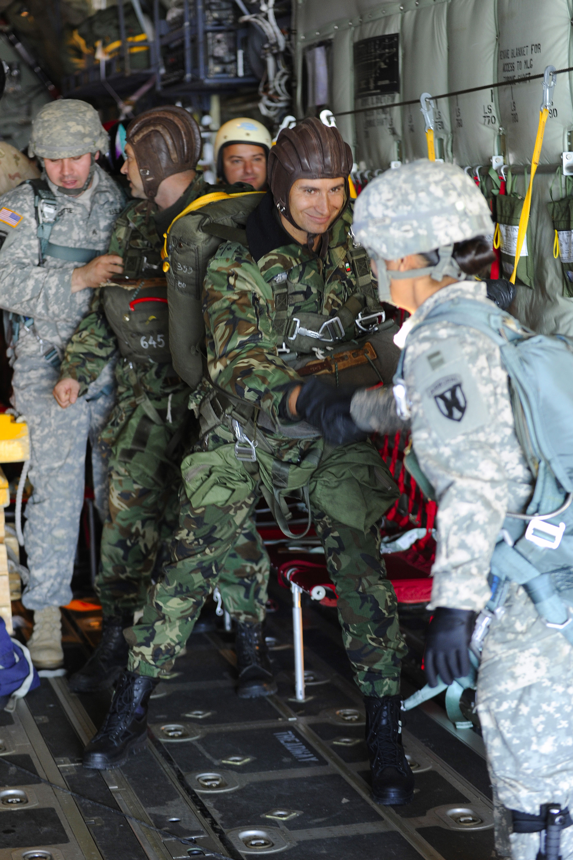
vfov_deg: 28.9
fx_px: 1673
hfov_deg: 19.4
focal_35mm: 70
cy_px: 430
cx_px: 286
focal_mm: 70
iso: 800
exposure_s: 1/60
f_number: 2.8
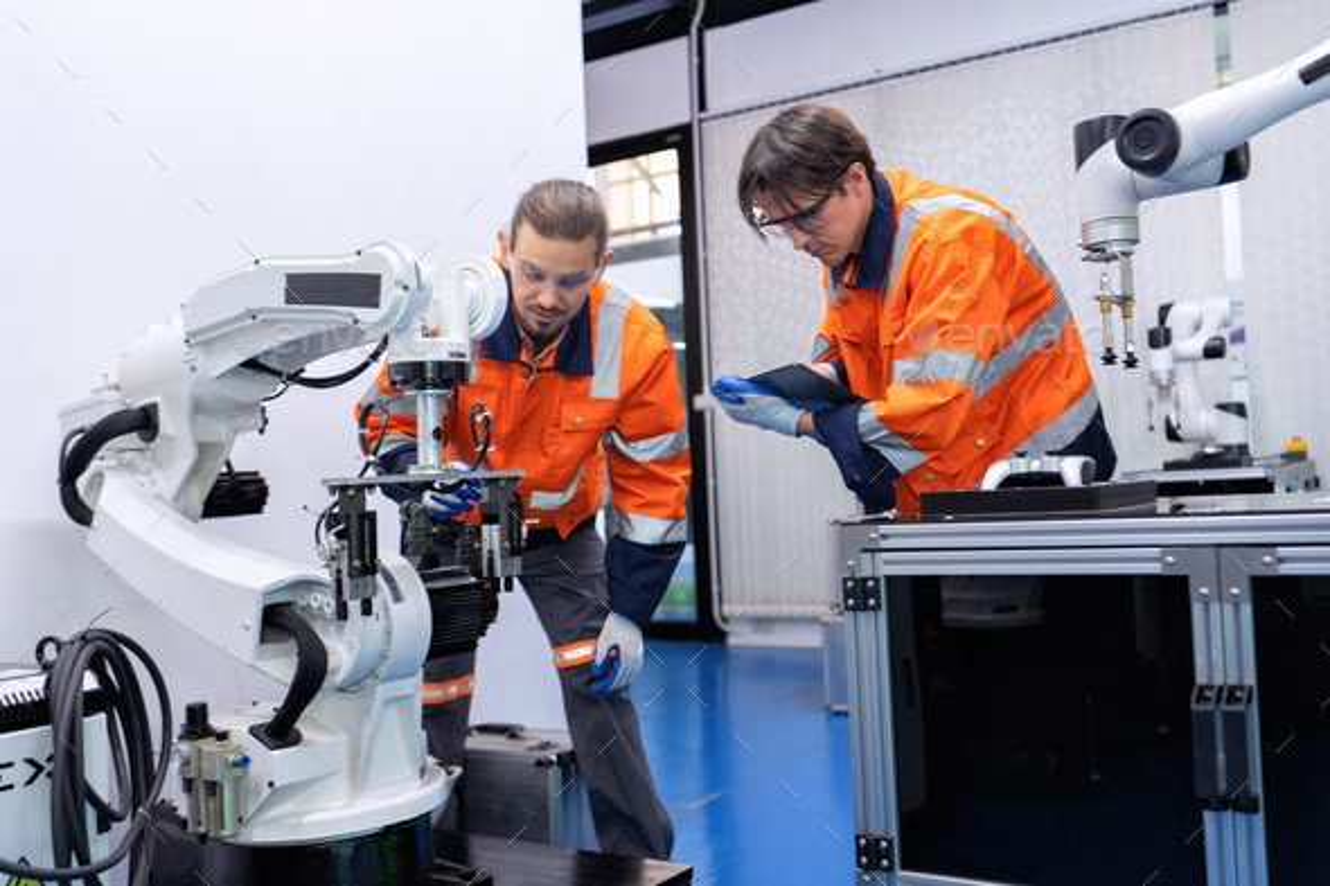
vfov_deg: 37.8
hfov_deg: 54.4
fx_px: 1293
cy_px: 443
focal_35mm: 35
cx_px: 665
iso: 1000
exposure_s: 1/160
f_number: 2.8
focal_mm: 35
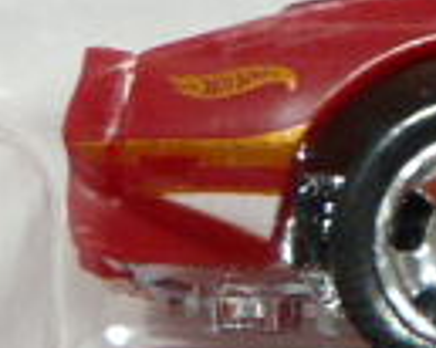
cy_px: -115
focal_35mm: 654
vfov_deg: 2.4
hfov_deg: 2.9
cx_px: 1021
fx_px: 8433
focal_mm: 14
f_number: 3.6
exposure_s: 1/50
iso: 200
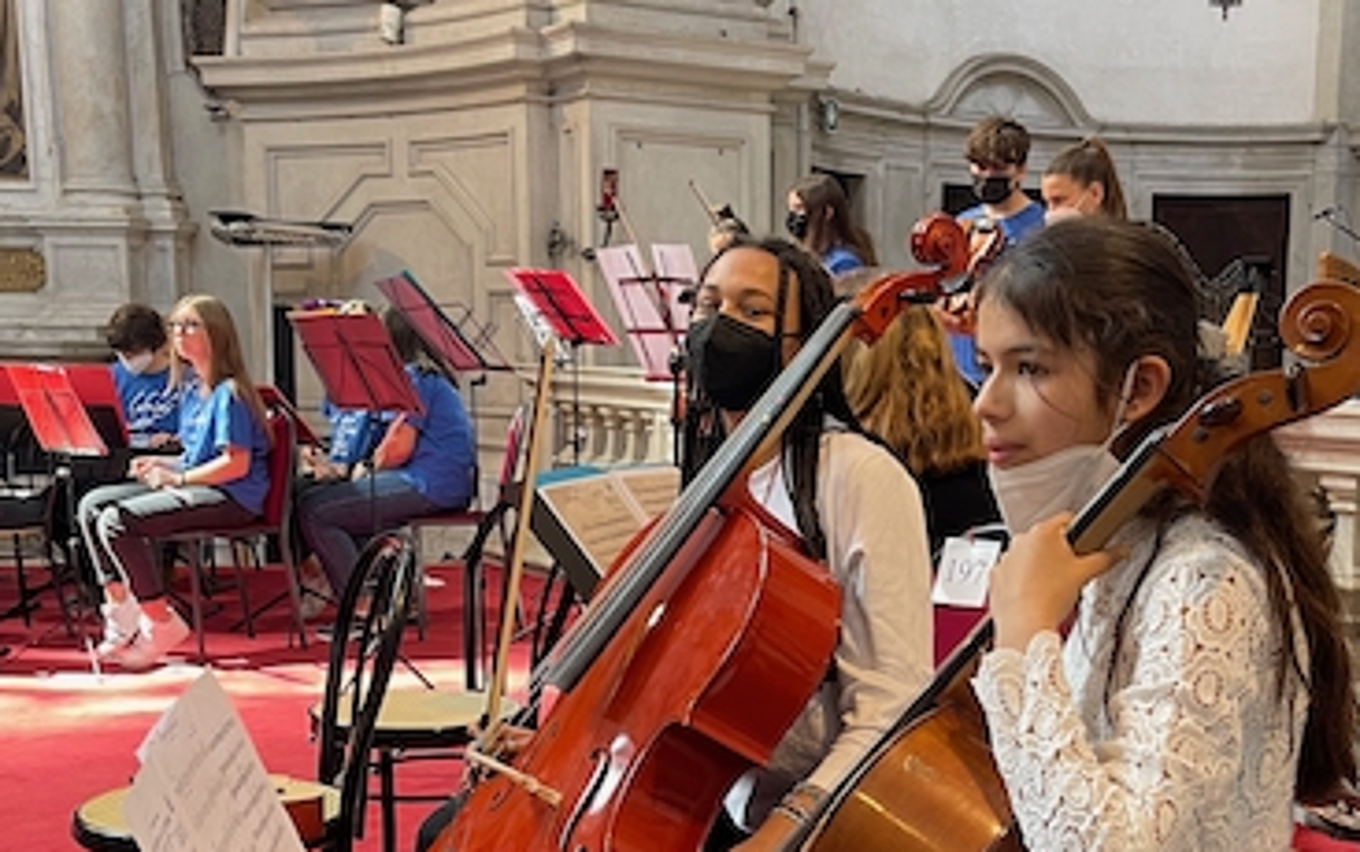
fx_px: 1780
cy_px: 641
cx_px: 863
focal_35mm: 48
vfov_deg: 26.6
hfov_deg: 41.5
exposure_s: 1/50
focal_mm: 5.1
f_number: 1.6
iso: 125
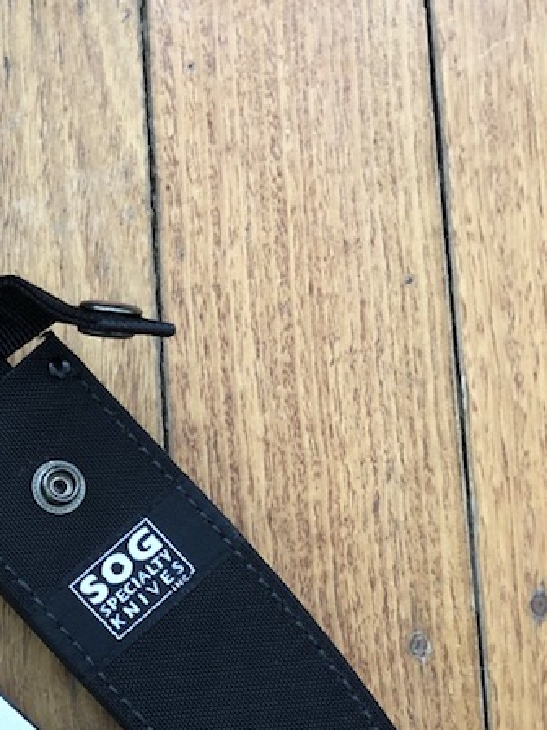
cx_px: -9
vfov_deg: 32.3
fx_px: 1243
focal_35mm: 59
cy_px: 512
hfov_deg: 23.7
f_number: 1.8
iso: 100
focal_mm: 3.99
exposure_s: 1/13
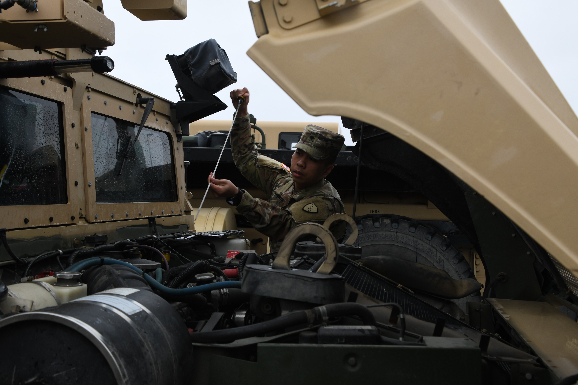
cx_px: 289
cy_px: 192
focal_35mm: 42
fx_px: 674
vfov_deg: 31.9
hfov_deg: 46.4
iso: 200
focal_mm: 28
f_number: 6.3
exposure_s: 1/100
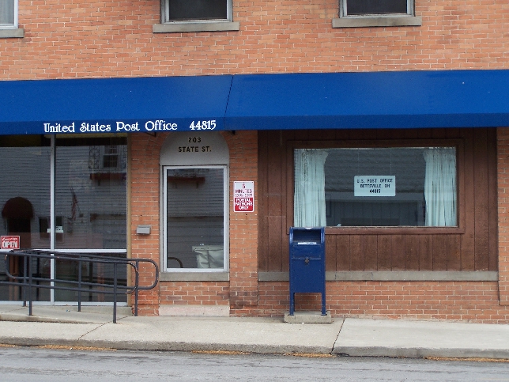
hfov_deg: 26.0
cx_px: 254
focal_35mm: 75
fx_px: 1103
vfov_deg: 19.6
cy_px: 191
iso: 80
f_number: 3.2
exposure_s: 1/500
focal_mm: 12.4
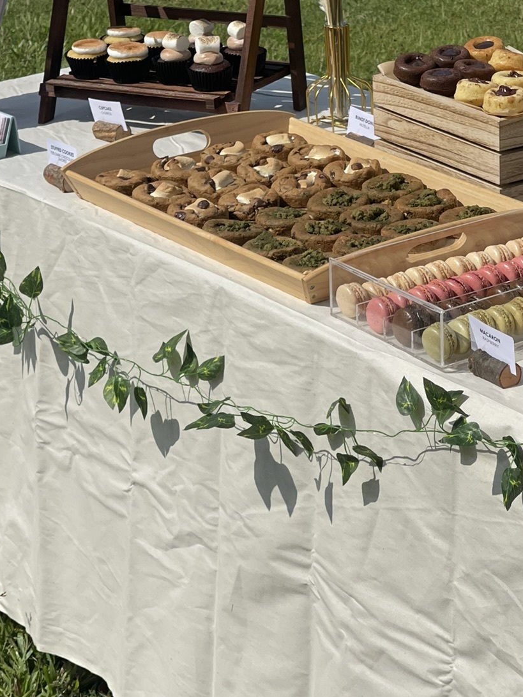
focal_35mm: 120
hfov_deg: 12.3
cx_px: 362
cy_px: 250
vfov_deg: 16.4
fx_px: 2417
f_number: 2.2
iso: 32
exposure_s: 1/3922
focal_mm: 7.5
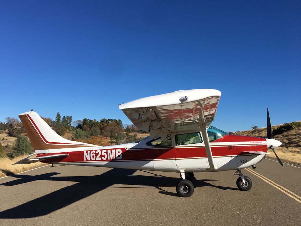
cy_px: 113
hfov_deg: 61.6
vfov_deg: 48.2
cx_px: 150
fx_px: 252
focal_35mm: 29
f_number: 2.2
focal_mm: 4.15
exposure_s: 1/2198
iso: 25
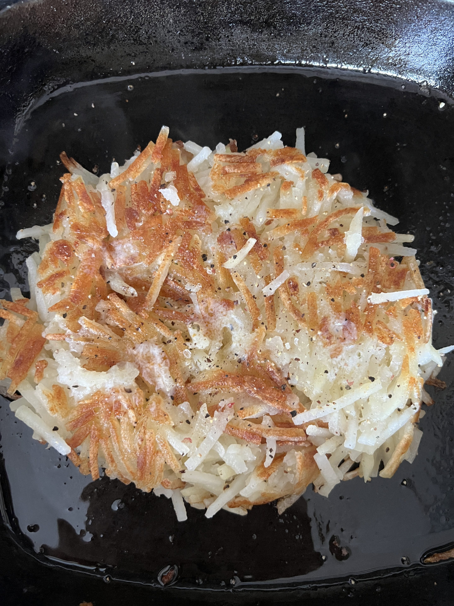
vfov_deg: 67.3
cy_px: 303
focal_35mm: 26
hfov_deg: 53.1
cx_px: 227
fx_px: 455
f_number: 1.5
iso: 500
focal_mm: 5.7
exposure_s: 1/51
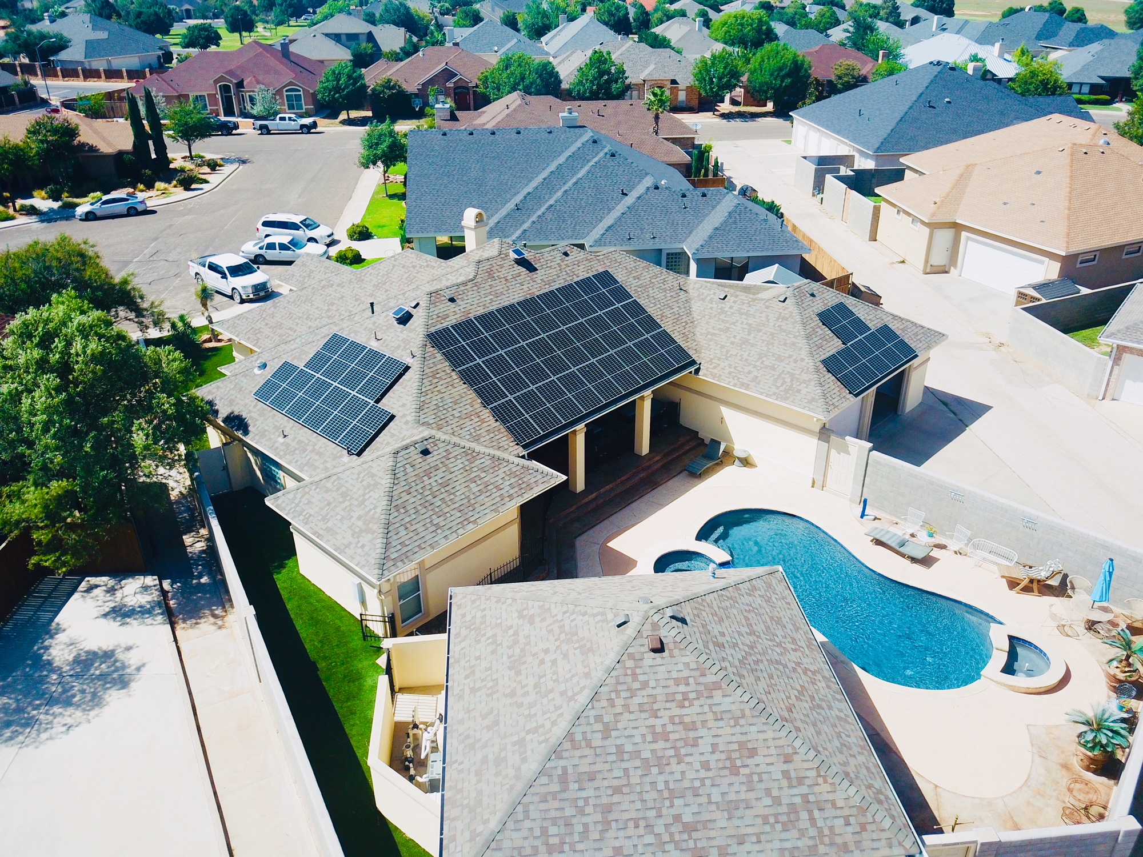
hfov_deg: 67.3
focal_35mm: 26
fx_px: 859
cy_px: 428
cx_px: 572
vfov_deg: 53.1
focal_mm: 4.73
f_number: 2.2
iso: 100
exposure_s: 1/1206
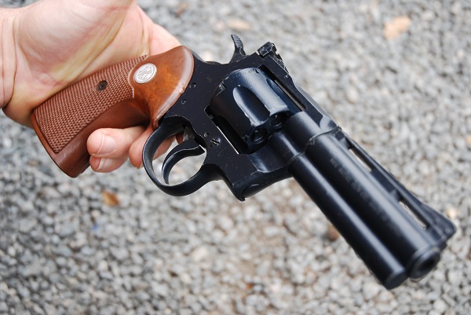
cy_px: 158
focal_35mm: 51
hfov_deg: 38.9
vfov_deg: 26.5
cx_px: 236
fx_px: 668
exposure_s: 1/40
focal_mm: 34
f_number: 4.2
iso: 200
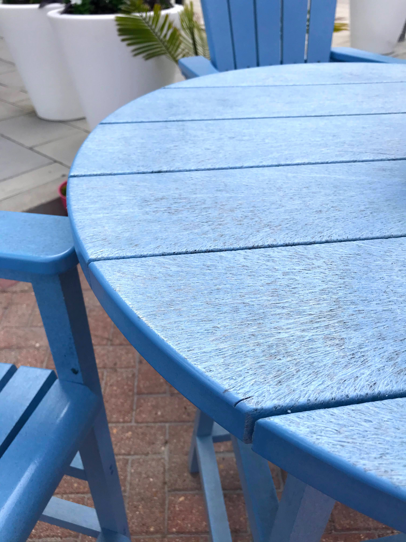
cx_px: 203
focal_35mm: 28
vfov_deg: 63.4
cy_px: 271
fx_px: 438
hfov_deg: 49.7
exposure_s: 1/1709
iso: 20
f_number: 1.8
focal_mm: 3.99
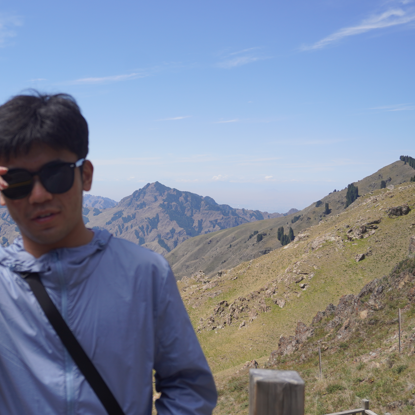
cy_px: 206
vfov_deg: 35.6
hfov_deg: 34.5
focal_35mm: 48
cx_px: 83
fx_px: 647
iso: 100
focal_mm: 23
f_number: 4.5
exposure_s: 1/800
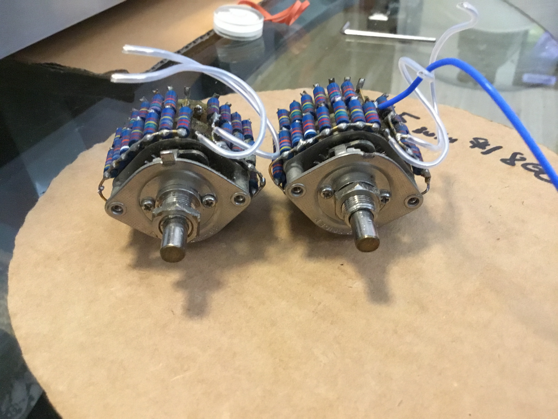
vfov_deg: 45.4
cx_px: 279
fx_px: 500
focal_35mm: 31
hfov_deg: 58.4
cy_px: 210
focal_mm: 3.3
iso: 320
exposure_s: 1/17
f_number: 2.4
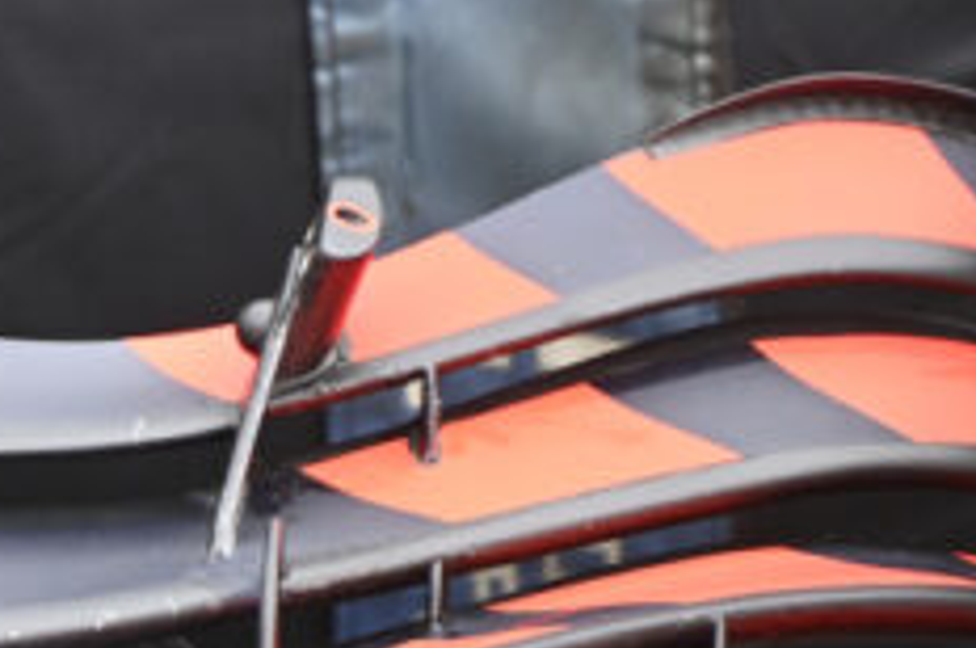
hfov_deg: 1.1
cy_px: 698
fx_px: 50275
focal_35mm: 1857
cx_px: -130
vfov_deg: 0.7
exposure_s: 1/320
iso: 1000
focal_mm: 560
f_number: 7.1
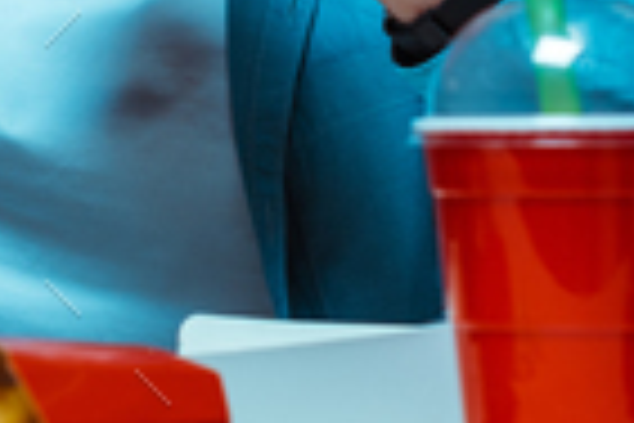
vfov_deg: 6.4
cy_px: -302
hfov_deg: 9.7
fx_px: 3680
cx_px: -94
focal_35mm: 209
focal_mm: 50
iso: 125
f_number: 4
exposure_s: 1/160
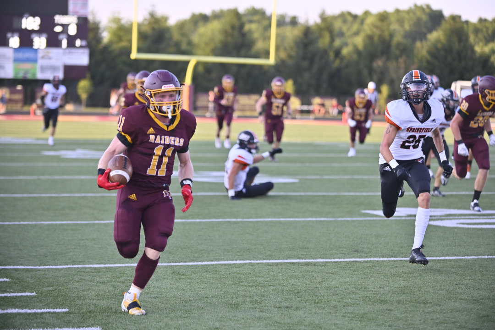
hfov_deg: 17.1
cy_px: 165
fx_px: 1650
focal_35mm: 120
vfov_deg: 11.4
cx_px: 248
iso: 900
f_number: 2.8
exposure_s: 1/3200
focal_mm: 120
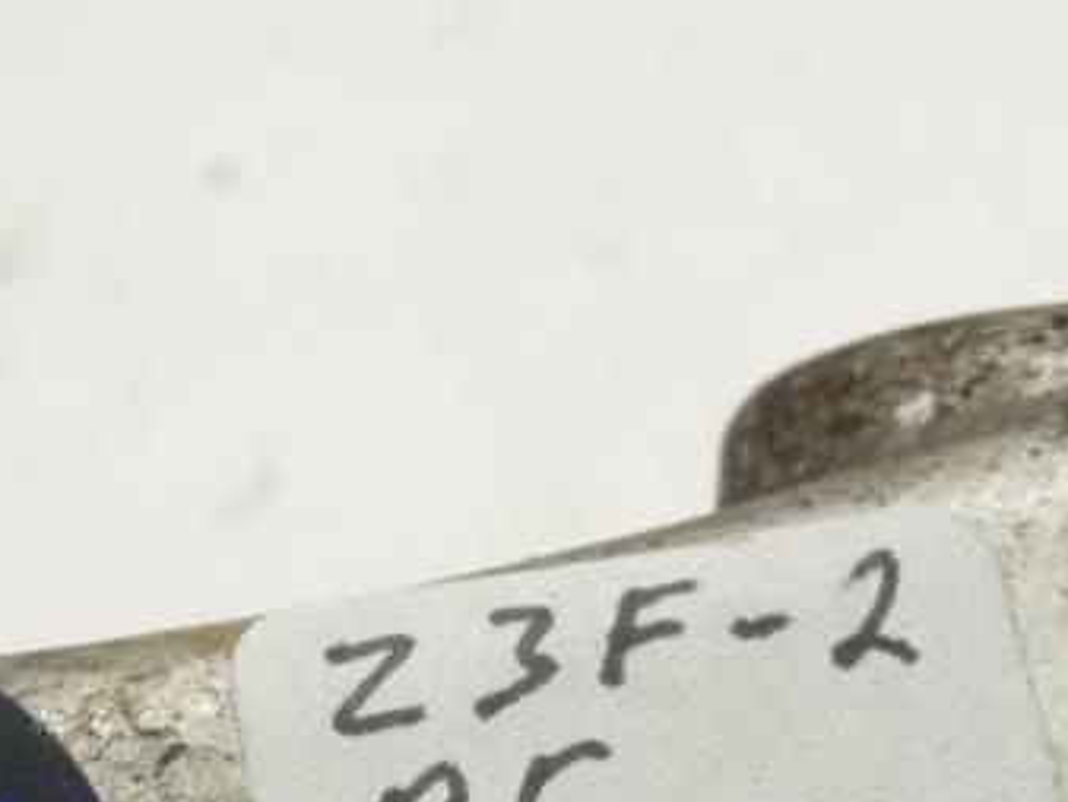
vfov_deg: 16.8
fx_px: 2623
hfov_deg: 23.0
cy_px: 913
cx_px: 444
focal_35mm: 85
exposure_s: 1/30
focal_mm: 4.7
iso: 200
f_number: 3.3
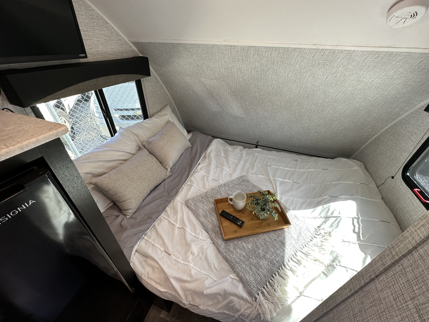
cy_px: 161
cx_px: 214
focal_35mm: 14
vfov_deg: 85.7
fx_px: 174
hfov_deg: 102.1
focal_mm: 2.22
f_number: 2.2
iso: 100
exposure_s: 1/99
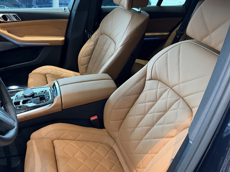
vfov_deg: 44.0
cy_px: 99
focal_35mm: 32
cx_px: 94
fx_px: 213
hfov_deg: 56.5
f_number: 1.78
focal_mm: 6.76
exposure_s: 1/49
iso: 640
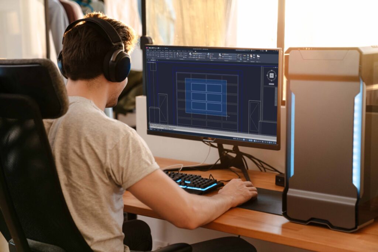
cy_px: 126
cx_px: 189
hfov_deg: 28.8
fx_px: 735
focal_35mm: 70
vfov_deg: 19.5
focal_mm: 70
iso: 1000
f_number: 2.8
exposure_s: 1/160
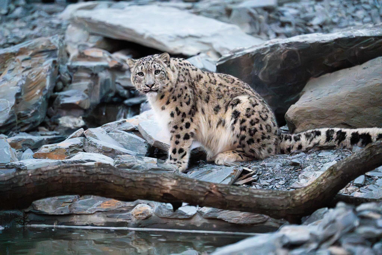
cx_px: 191
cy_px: 128
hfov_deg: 13.0
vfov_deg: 8.7
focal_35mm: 158
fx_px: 1676
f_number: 2.8
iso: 20000
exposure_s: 1/200
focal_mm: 158
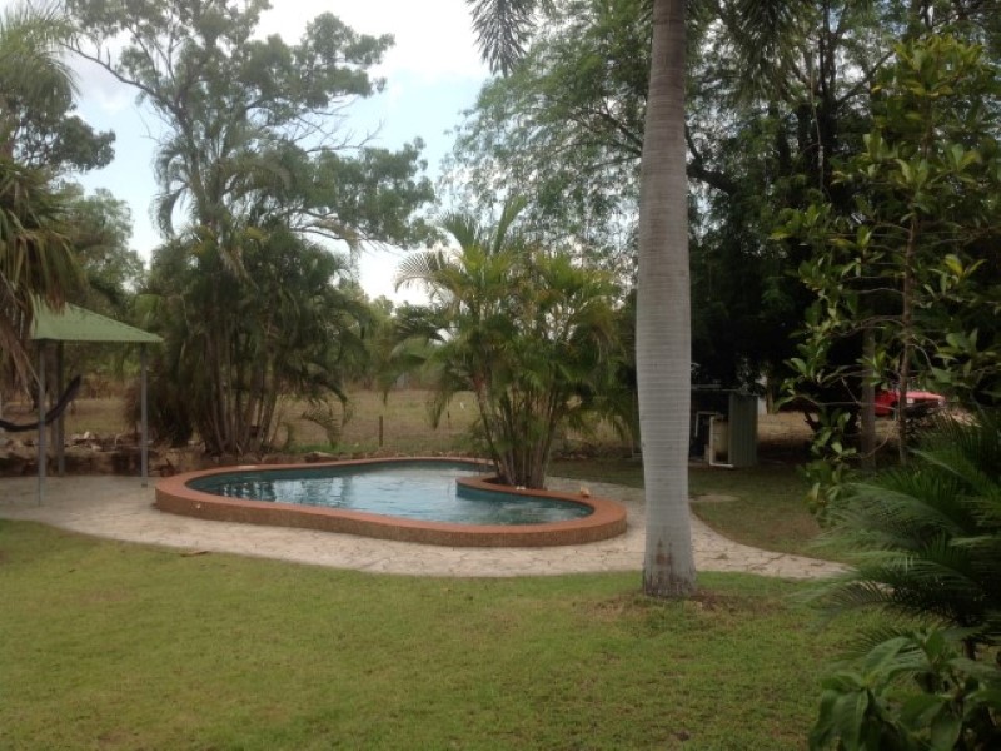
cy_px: 376
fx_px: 1012
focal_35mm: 35
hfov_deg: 52.6
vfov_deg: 40.7
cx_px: 500
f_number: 2.4
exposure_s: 1/672
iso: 50
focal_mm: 4.28
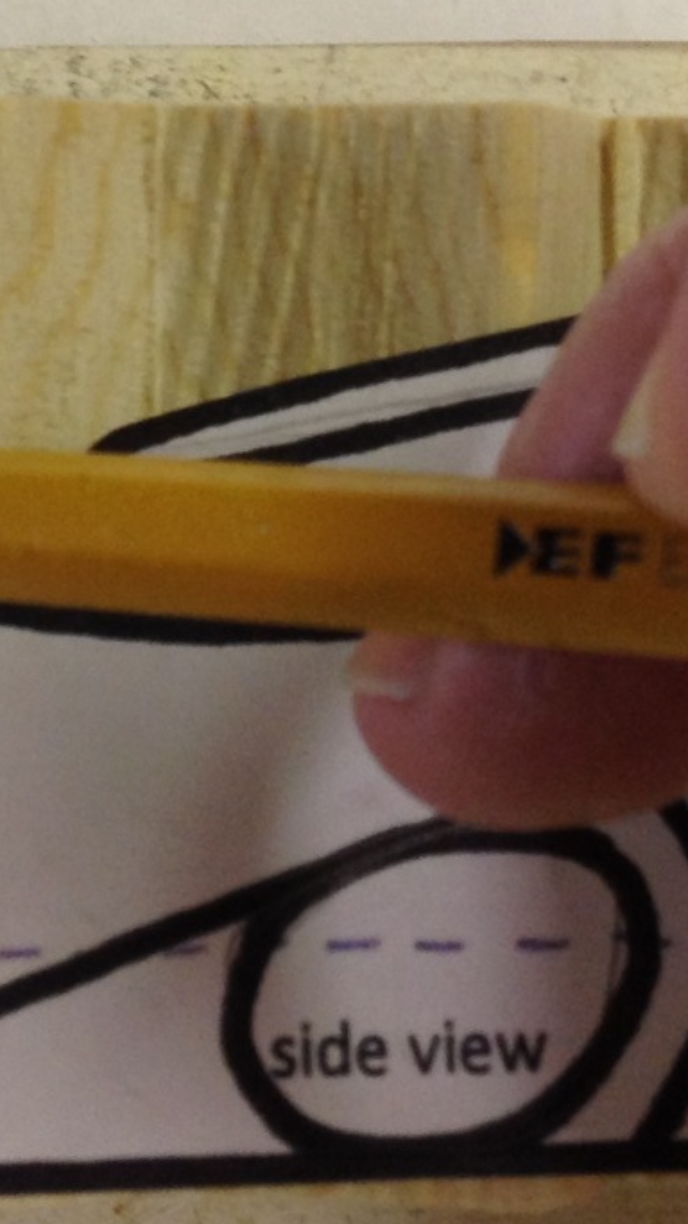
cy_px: -32
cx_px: 68
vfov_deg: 15.7
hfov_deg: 9.0
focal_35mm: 134
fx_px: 4348
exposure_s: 1/20
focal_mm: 4.28
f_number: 2.4
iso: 64
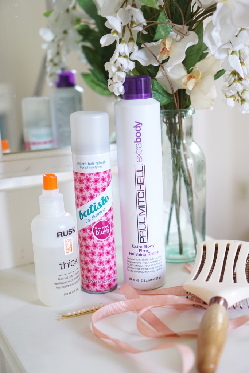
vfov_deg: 37.8
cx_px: 124
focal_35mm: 52
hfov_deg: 25.8
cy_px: 186
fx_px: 544
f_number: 1.8
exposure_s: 1/60
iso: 250
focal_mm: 35
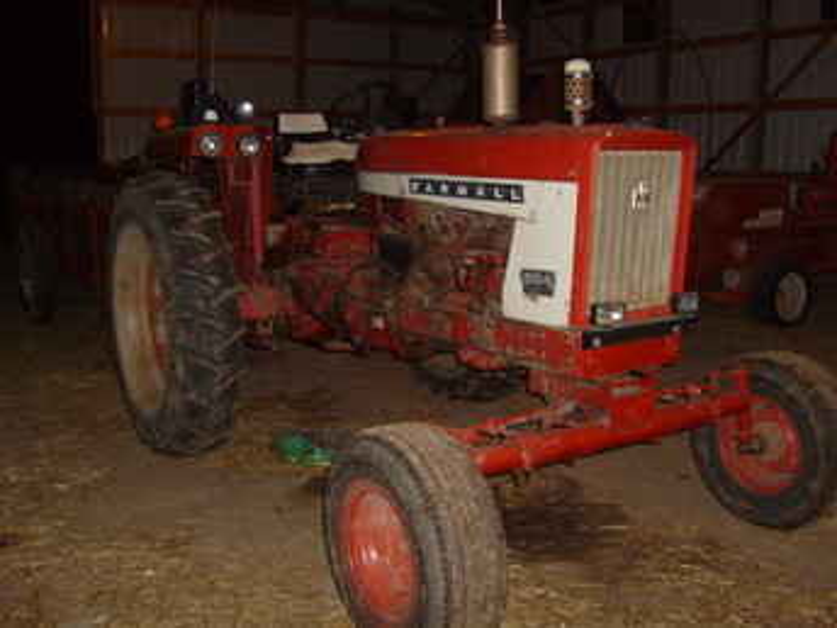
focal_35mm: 35
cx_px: 418
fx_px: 846
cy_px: 314
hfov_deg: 52.6
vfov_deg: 40.7
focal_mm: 5.8
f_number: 2.8
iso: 200
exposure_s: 1/45
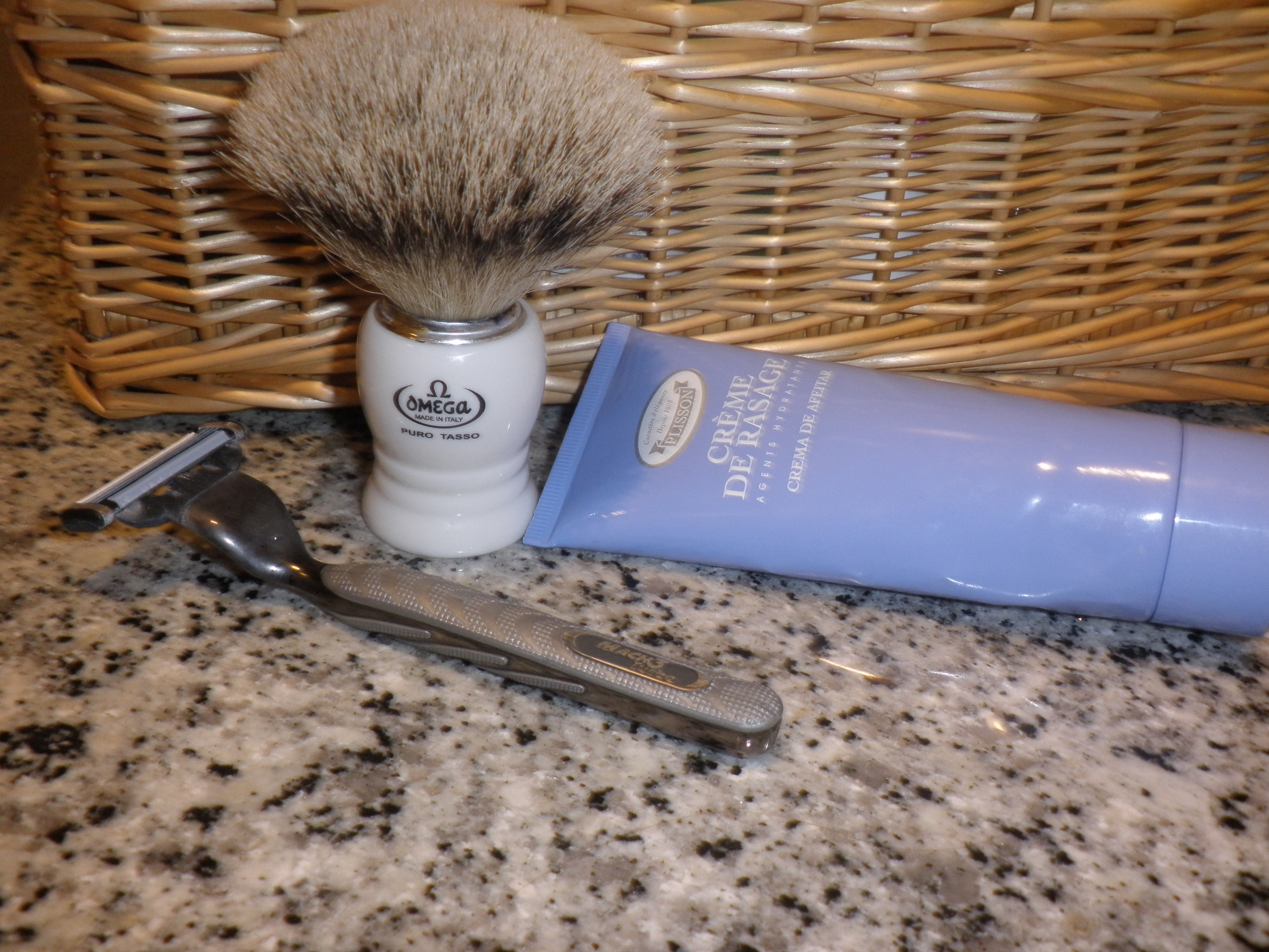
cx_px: 634
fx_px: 1320
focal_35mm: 36
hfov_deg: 51.4
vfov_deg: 39.7
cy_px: 476
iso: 160
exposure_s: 1/30
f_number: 3.5
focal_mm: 6.3
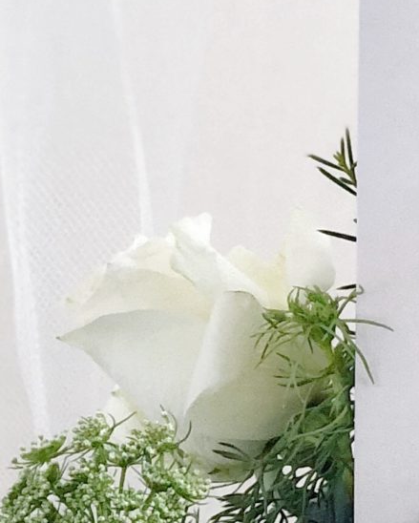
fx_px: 3671
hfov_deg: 6.4
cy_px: 386
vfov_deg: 8.1
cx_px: 825
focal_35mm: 237
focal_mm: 6
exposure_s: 1/40
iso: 100
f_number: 2.4
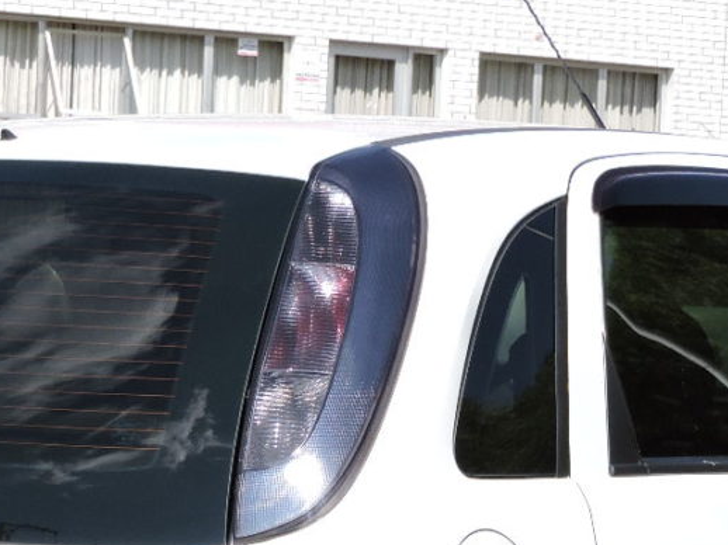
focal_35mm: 153
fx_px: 3216
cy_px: 636
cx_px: 367
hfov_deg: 12.9
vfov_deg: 9.6
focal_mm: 9.8
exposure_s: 1/1000
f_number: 3.7
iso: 100
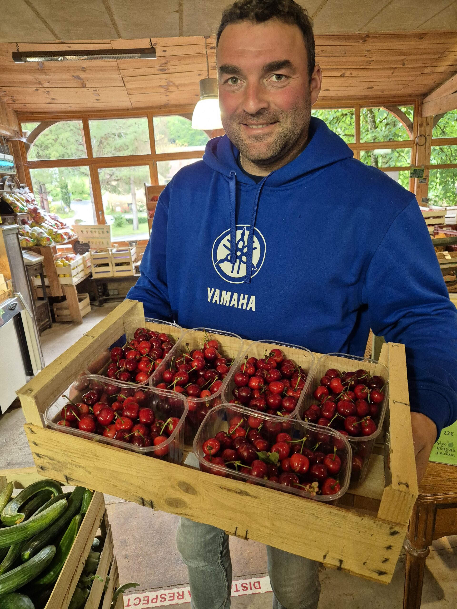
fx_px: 405
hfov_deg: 58.9
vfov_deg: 73.9
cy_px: 304
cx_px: 228
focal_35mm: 23
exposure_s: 1/100
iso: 400
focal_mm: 5.4
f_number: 1.8
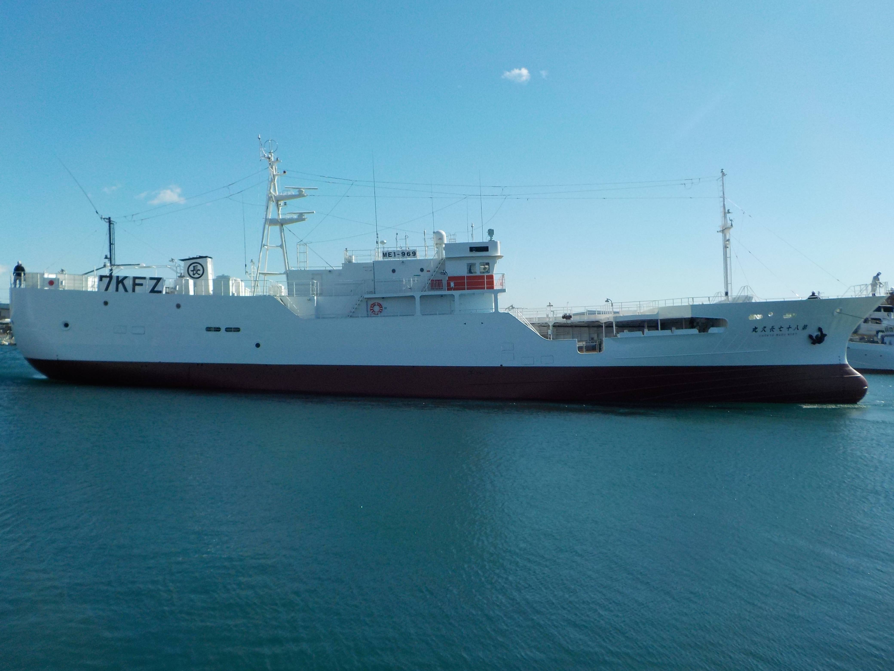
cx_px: 447
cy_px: 336
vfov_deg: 46.8
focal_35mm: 30
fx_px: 775
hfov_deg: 60.0
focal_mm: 4.1
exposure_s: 1/1250
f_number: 3.3
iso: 125
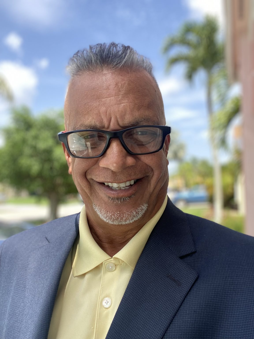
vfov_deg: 60.0
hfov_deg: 46.8
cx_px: 127
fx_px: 294
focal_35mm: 30
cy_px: 170
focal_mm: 2.71
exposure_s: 1/158
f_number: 2.2
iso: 25
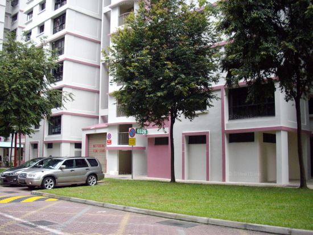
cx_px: 156
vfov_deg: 38.6
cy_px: 118
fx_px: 334
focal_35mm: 37
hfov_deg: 50.2
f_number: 2.8
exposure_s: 1/50
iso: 254
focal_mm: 6.2
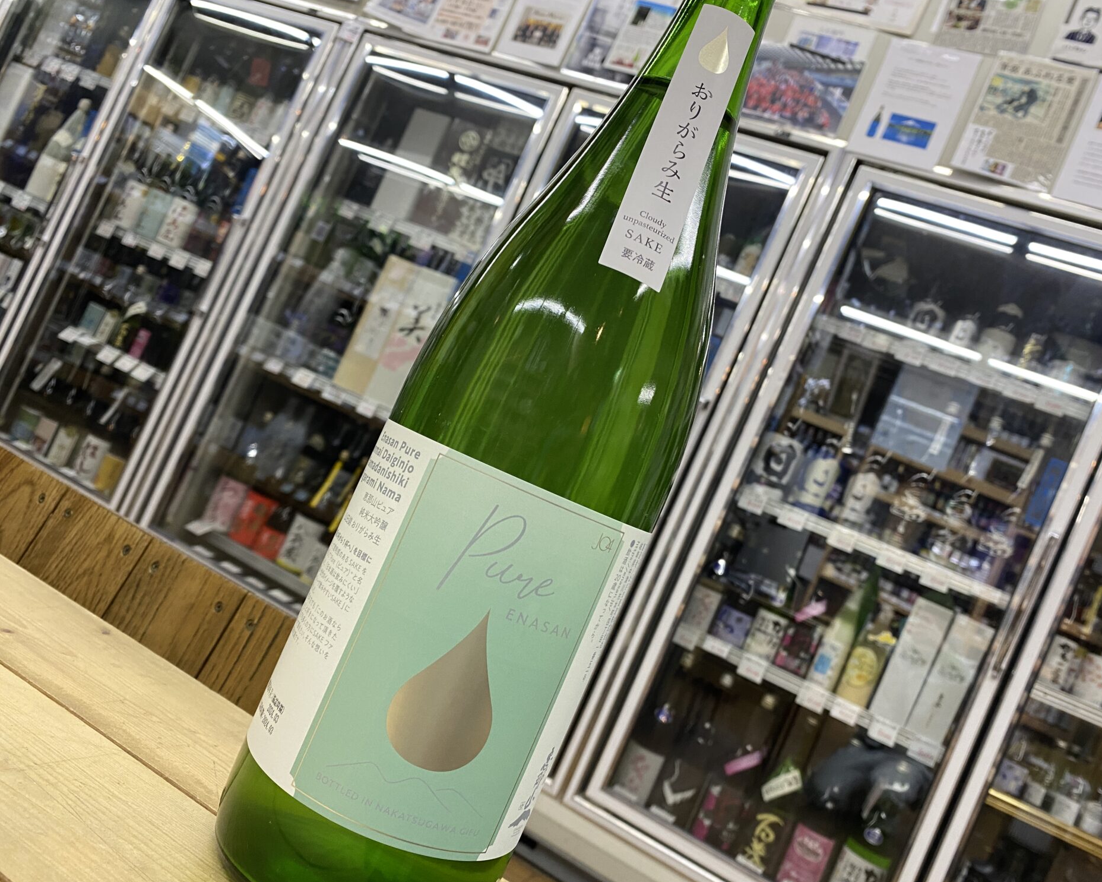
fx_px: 913
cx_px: 560
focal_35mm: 28
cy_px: 453
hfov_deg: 62.2
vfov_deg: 51.5
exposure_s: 1/60
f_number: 1.8
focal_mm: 4.25
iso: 125
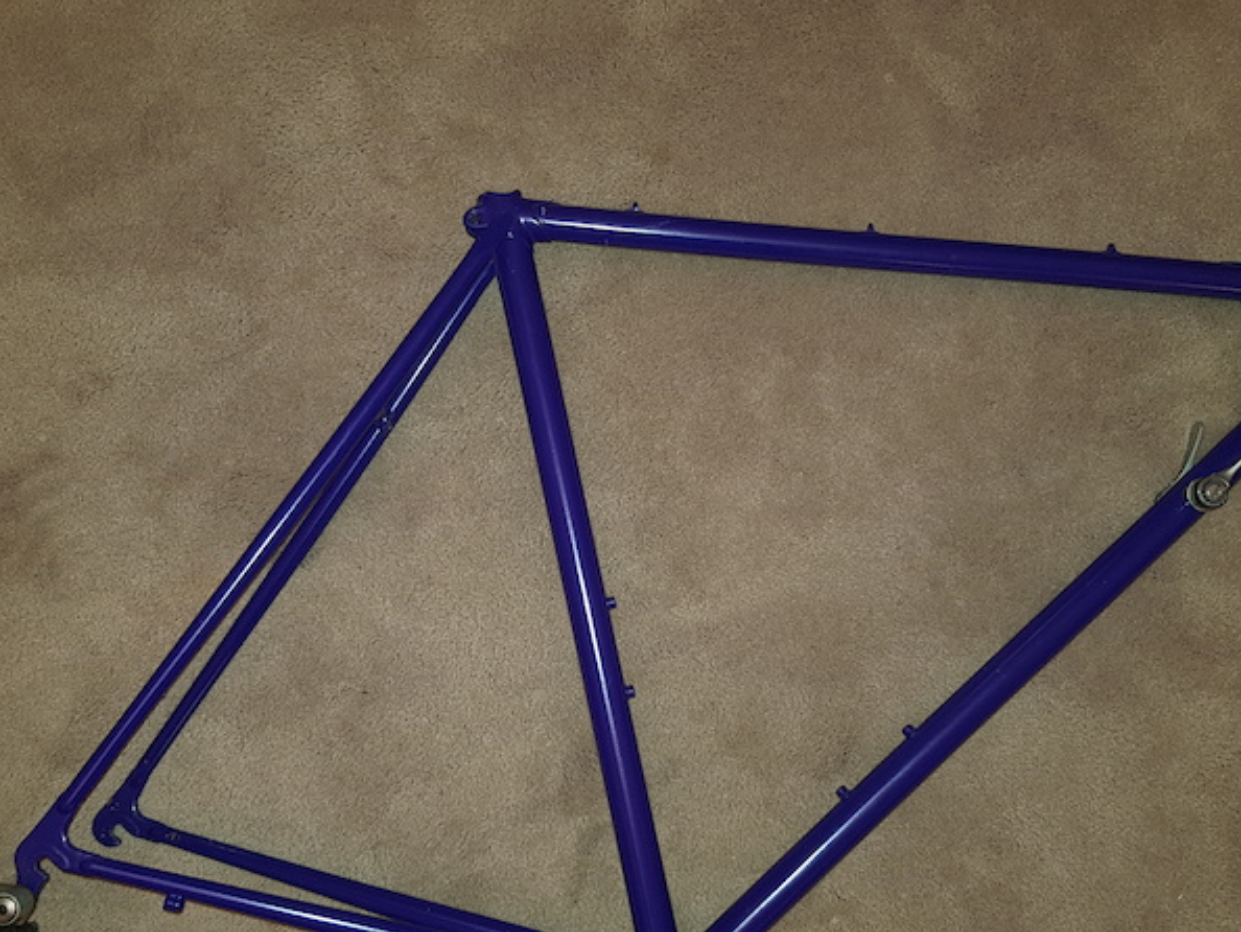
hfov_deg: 52.6
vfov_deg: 40.5
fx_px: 1255
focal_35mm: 35
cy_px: 570
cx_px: 643
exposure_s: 1/24
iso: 100
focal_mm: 4.2
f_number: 1.7
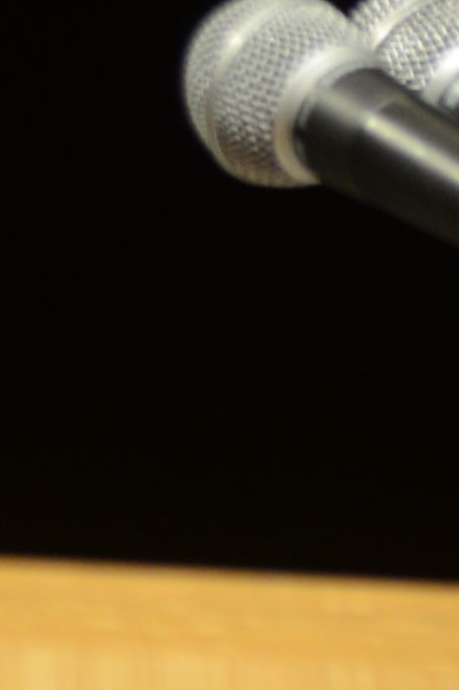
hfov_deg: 1.0
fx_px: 25064
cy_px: -196
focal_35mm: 1310
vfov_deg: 1.6
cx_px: -790
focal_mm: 200
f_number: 2.8
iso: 1000
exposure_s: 1/125
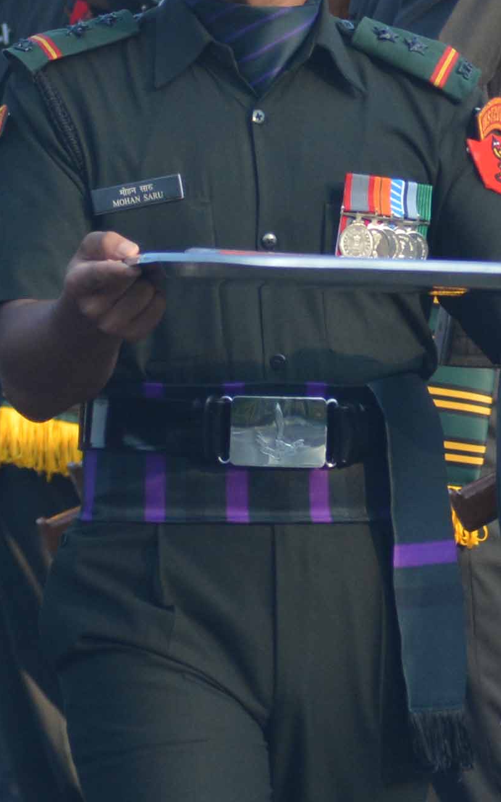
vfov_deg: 1.8
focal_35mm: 1164
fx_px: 25448
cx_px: -194
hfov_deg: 1.1
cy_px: -56
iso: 400
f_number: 5.6
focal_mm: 165
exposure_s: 1/500
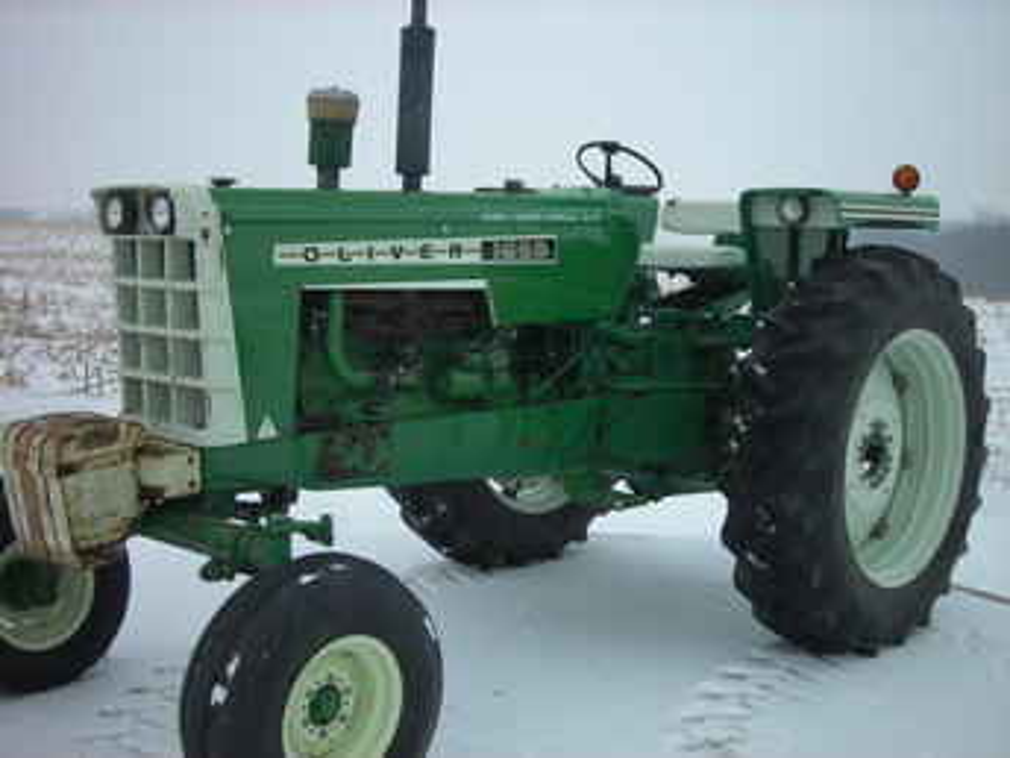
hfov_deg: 40.4
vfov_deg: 30.9
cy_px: 379
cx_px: 505
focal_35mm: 47
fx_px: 1371
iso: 69
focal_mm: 7.8
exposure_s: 1/130
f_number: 6.9
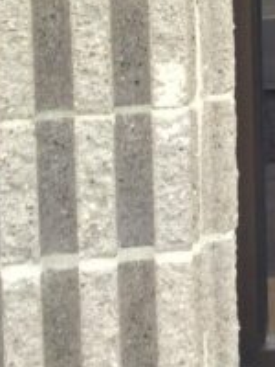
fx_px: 1684
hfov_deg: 8.6
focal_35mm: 159
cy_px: -139
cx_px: 629
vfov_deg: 12.0
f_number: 2.4
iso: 25
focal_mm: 3.3
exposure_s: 1/209
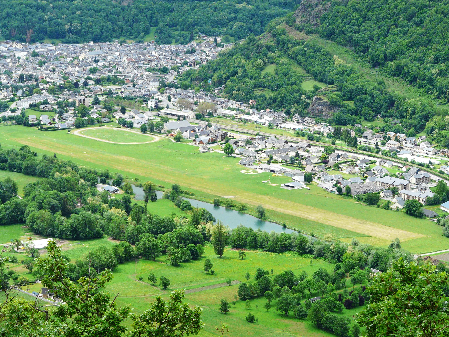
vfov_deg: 14.6
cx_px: 224
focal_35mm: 101
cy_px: 168
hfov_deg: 19.4
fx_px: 1310
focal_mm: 16.6
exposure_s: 1/200
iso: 100
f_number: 5
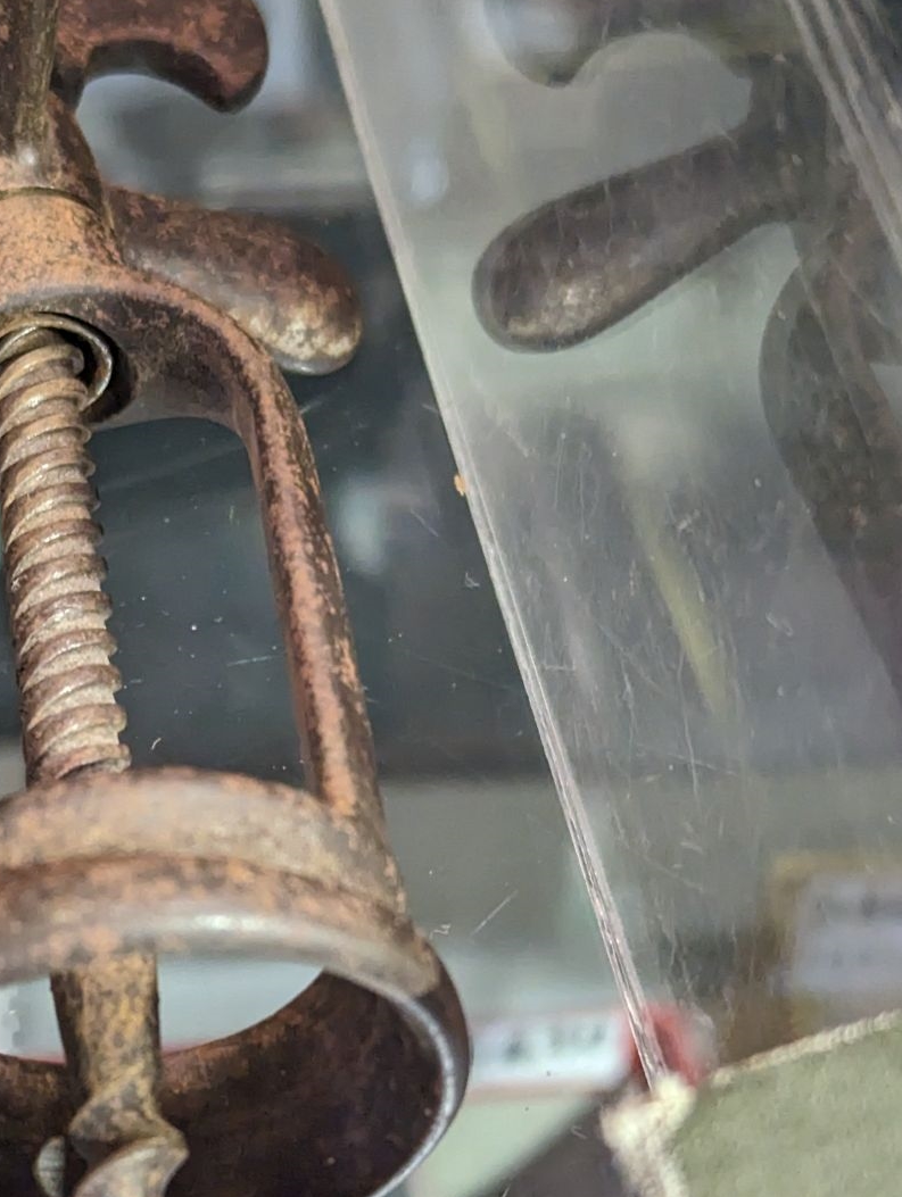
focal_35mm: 93
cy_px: 823
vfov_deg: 21.0
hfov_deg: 15.7
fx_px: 3223
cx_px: 83
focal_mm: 6.81
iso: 379
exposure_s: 1/99.9
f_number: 1.85
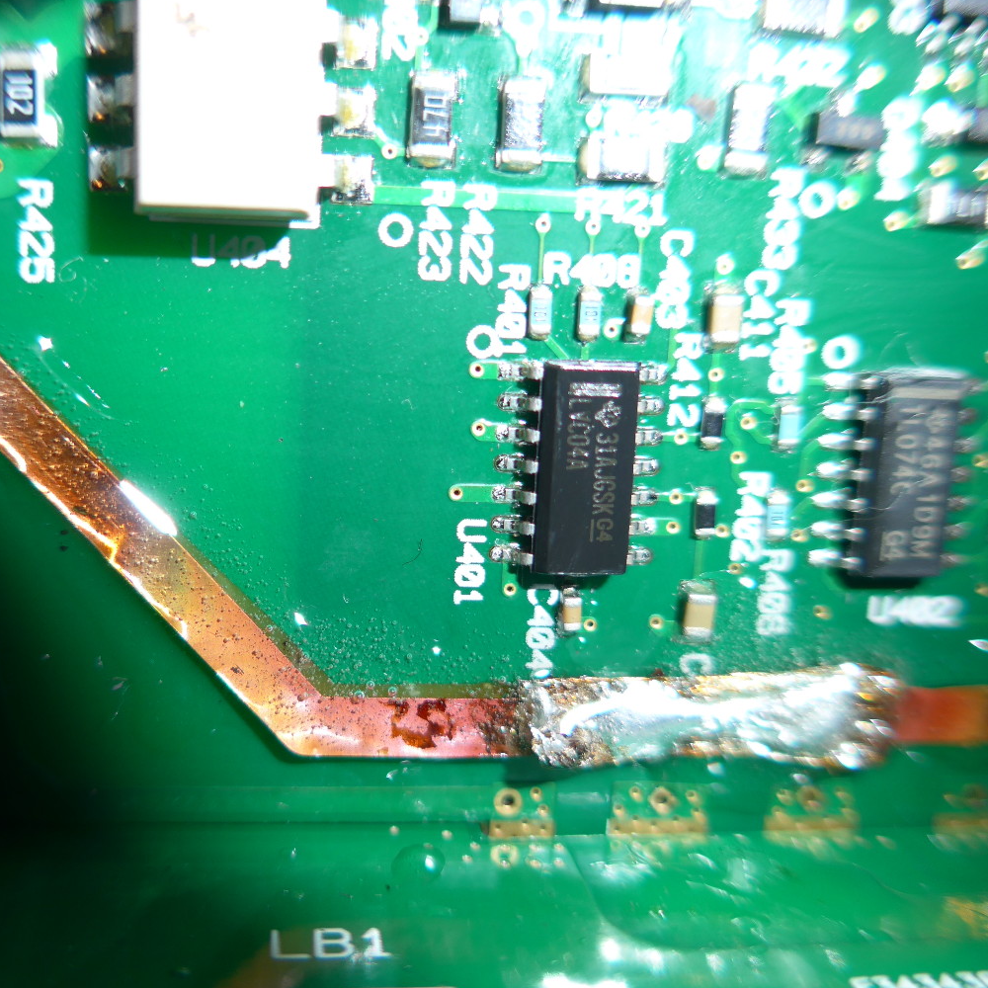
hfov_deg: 47.0
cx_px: 397
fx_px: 1130
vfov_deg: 47.2
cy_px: 499
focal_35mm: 35
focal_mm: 6
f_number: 2
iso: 80
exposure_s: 1/60
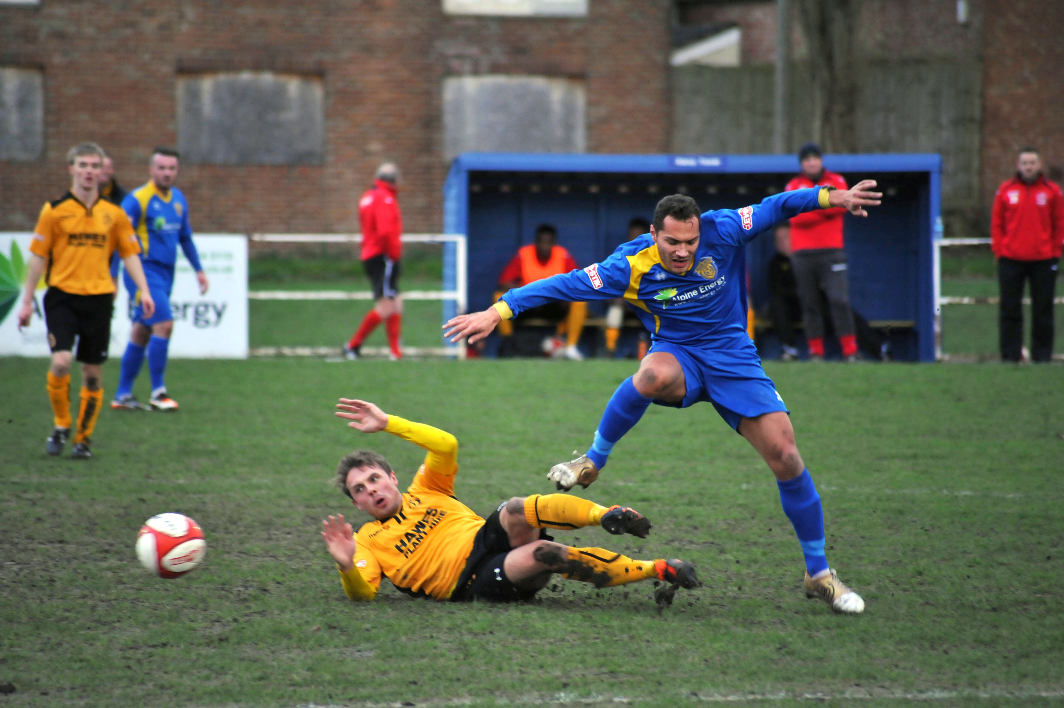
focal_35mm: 300
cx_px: 532
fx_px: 8861
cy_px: 354
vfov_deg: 4.6
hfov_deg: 6.9
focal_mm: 300
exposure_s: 1/250
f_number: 5.6
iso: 2000
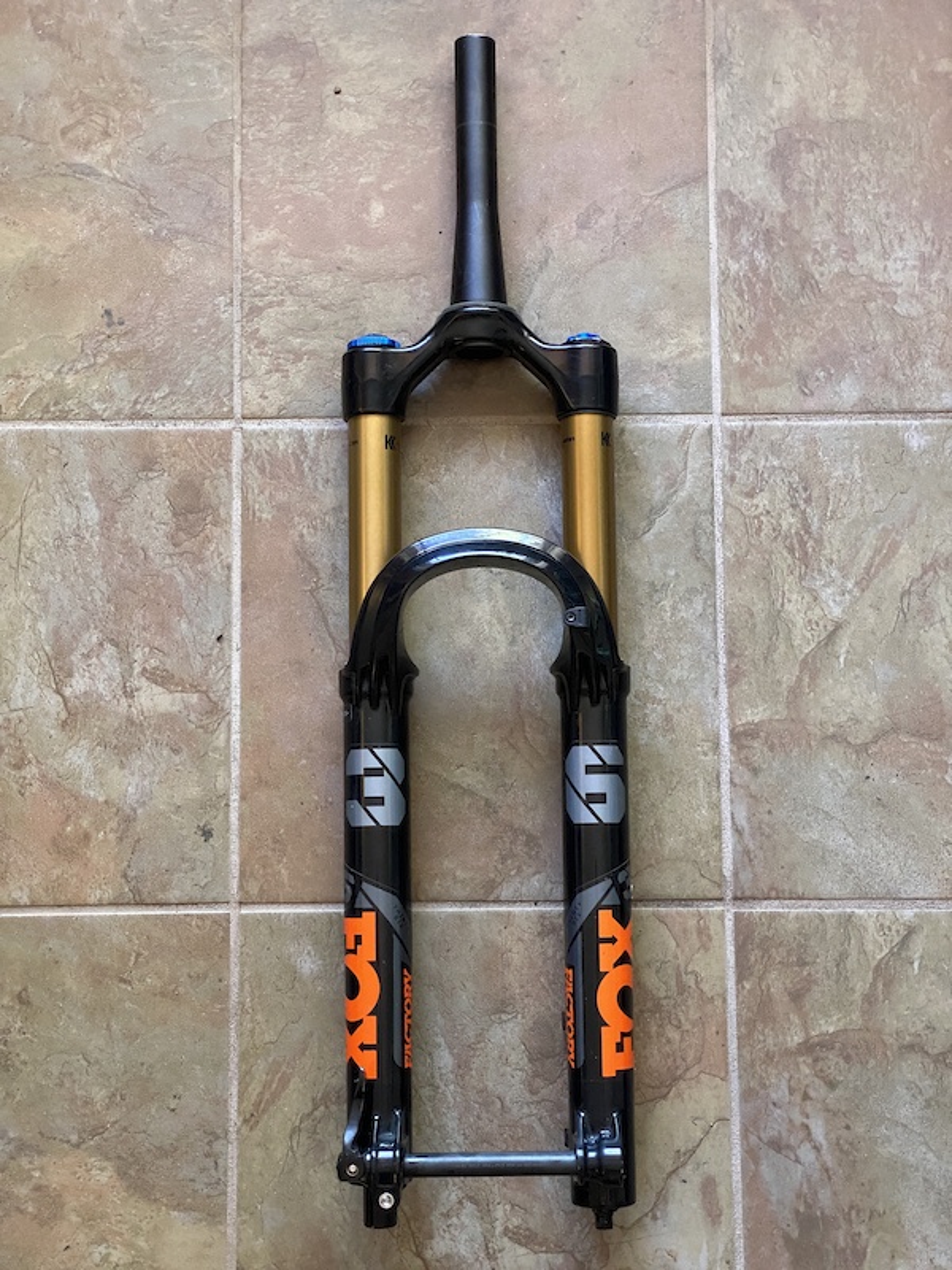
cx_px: 476
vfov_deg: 36.8
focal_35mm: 52
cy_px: 635
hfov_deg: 28.0
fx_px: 1907
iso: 500
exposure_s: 1/60
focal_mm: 6
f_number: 2
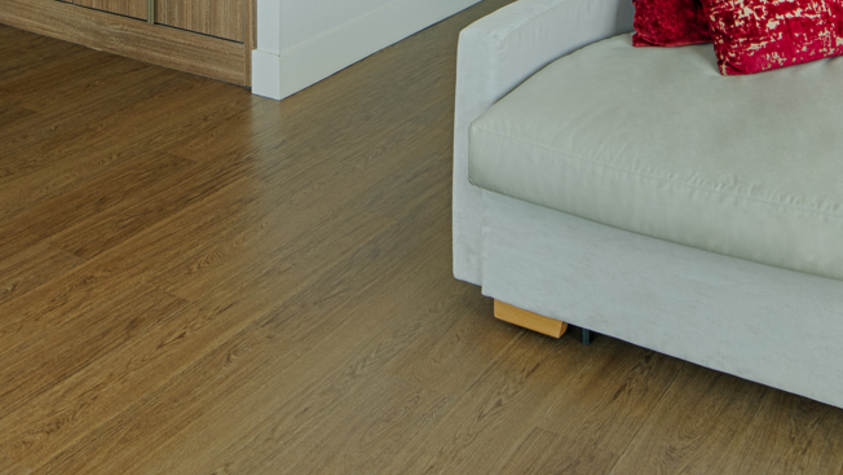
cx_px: 379
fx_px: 1006
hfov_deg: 45.4
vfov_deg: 23.1
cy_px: -168
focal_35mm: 45
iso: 31
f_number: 10
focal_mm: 14
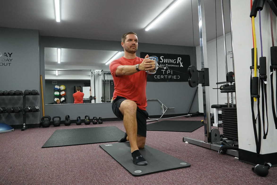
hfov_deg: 67.3
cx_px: 138
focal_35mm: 27
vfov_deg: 48.0
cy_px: 92
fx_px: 208
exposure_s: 1/160
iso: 1250
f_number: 4
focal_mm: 18
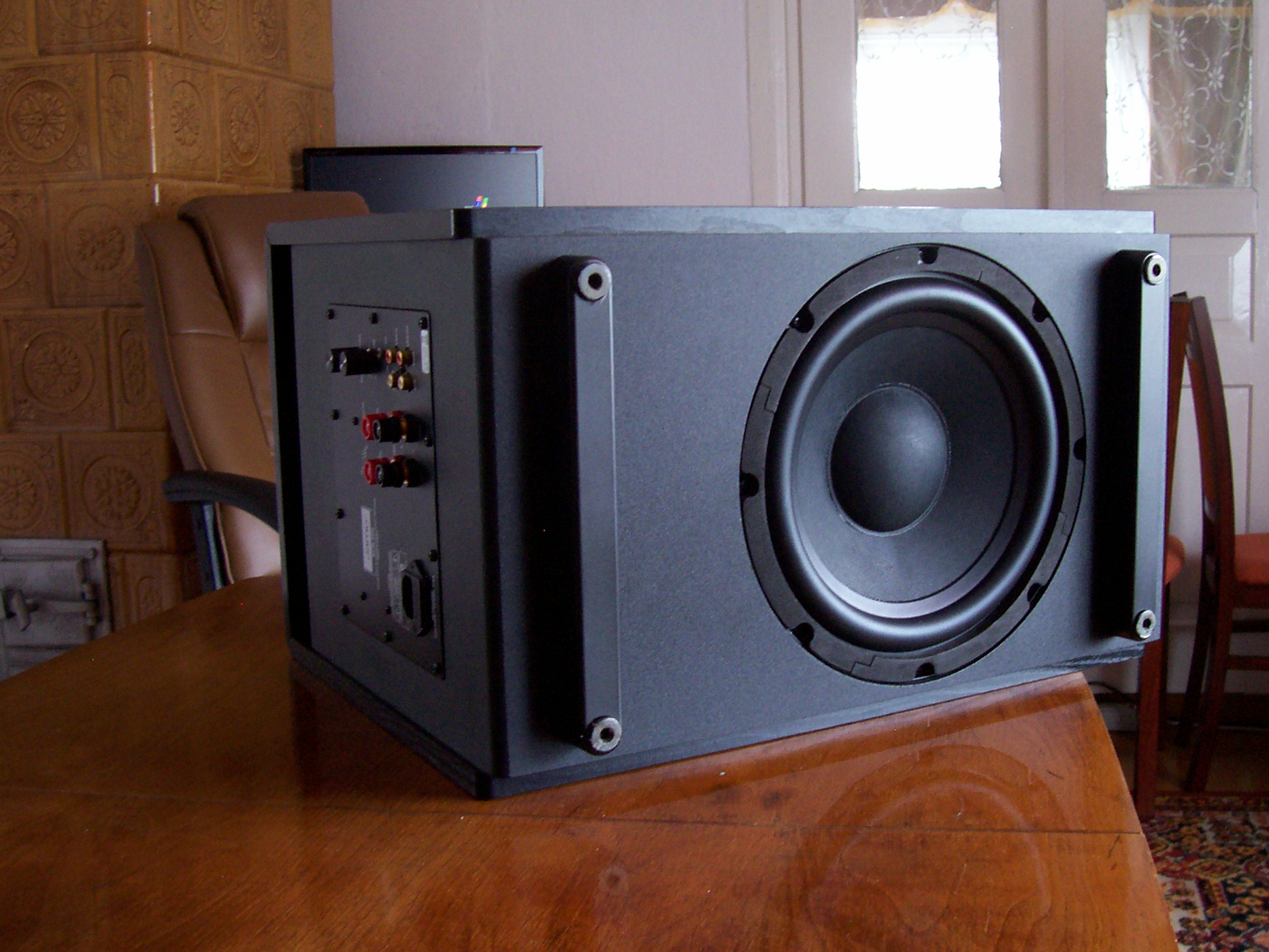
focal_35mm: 42
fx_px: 1540
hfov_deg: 44.6
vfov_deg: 34.4
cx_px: 747
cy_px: 477
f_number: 2.7
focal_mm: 5.6
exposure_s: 1/8
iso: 160
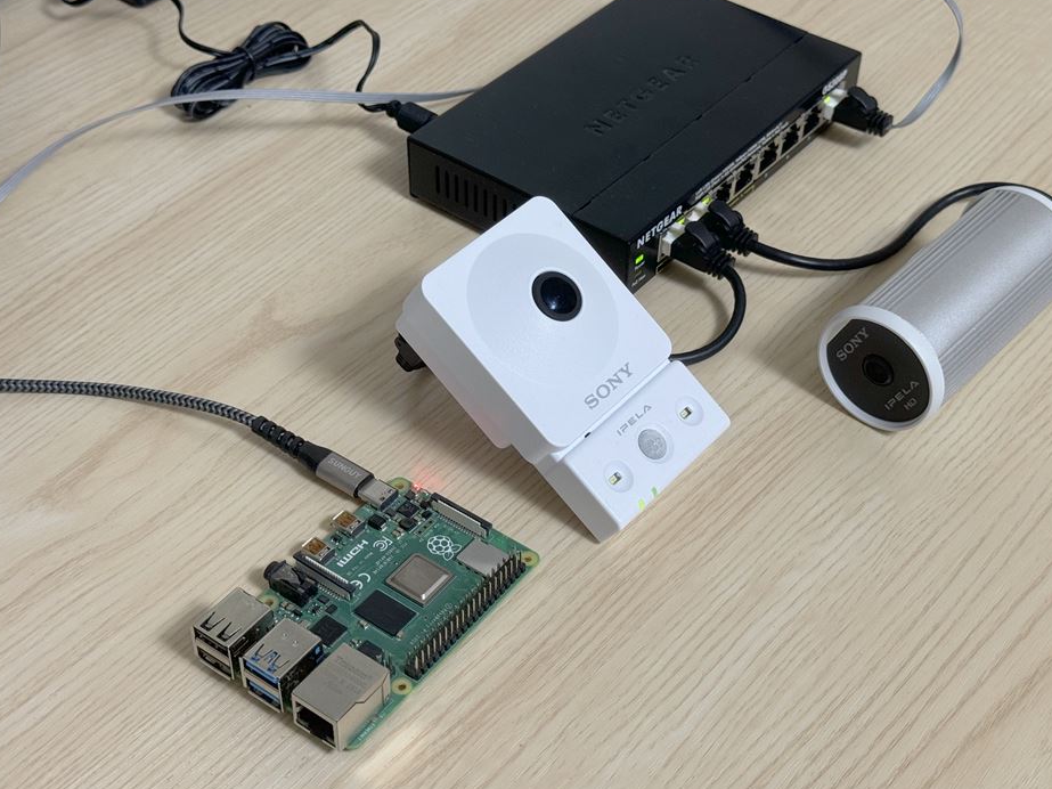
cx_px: 561
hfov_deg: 36.8
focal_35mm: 52
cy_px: 374
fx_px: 1580
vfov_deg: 28.0
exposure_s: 1/50
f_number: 1.8
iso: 64
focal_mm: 6.8
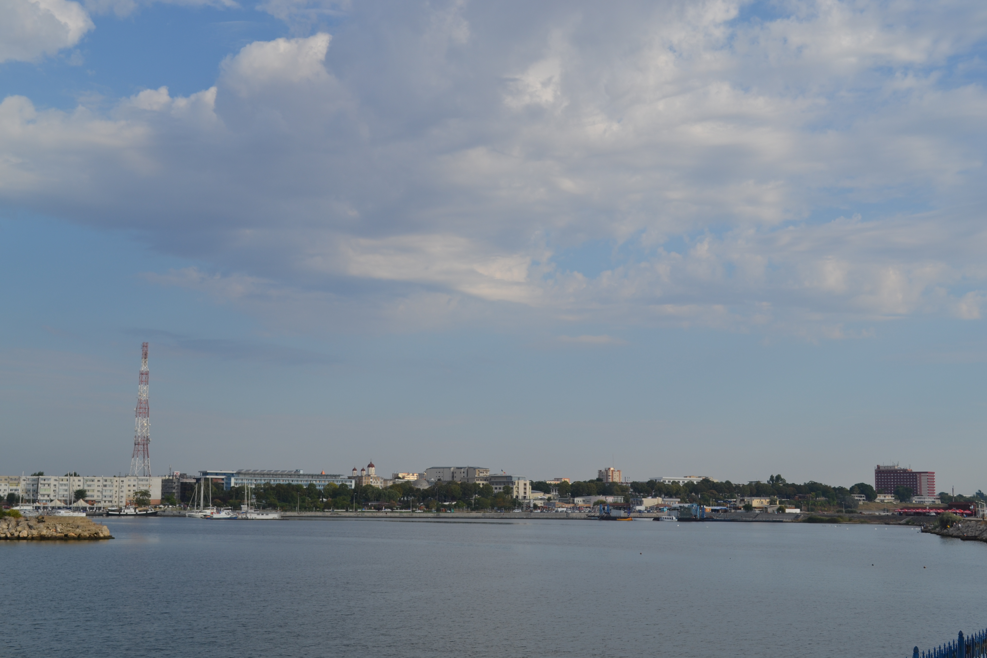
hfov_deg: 41.1
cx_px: 494
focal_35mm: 48
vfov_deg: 28.1
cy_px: 329
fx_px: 1316
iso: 100
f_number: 8
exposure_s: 1/250
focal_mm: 32
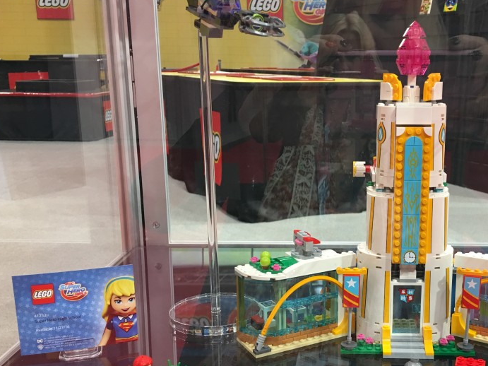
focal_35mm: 43
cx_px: 331
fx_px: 606
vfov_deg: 33.5
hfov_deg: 43.2
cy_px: 220
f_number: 2.2
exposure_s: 1/15
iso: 50
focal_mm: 4.15
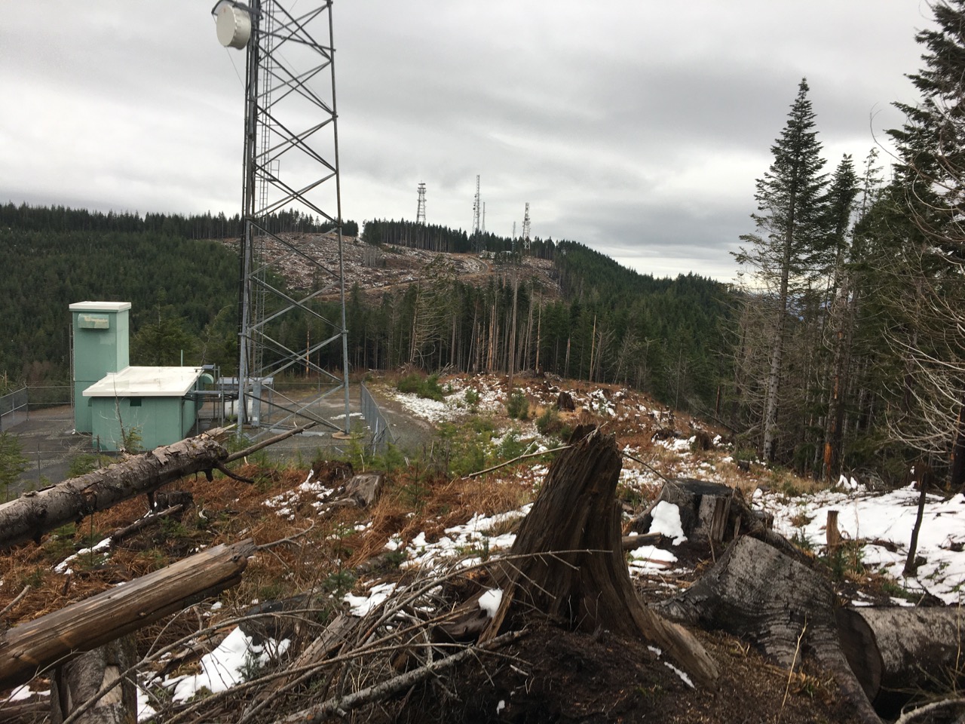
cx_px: 482
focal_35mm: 29
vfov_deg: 48.2
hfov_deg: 61.7
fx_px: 808
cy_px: 362
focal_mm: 4.15
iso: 25
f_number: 2.2
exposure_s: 1/145
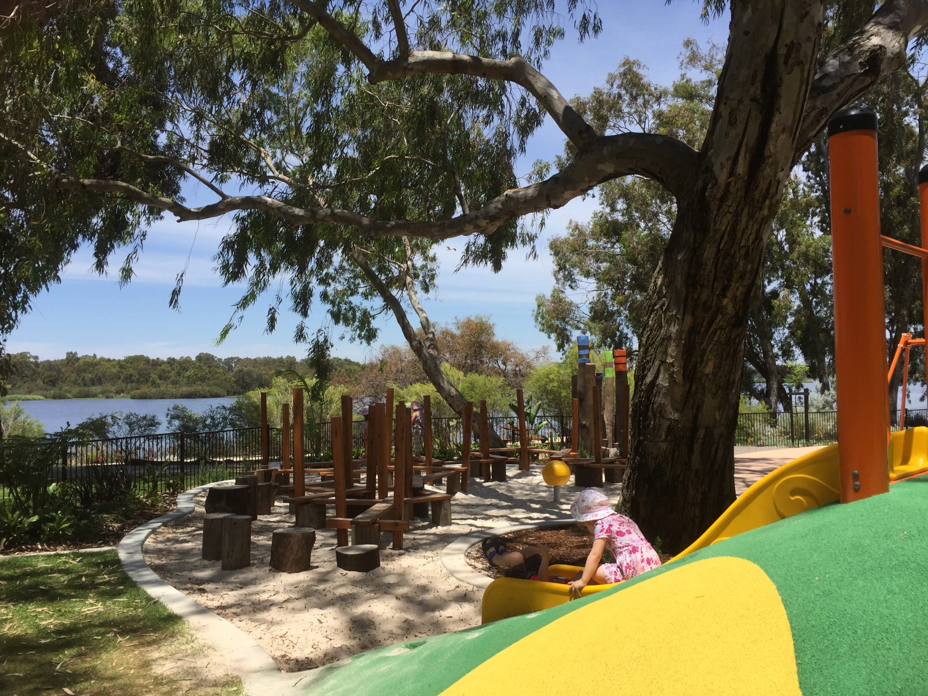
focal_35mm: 30
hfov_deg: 60.0
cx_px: 448
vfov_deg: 46.8
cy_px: 356
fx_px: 804
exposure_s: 1/2475
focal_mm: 4.15
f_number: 2.2
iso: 32
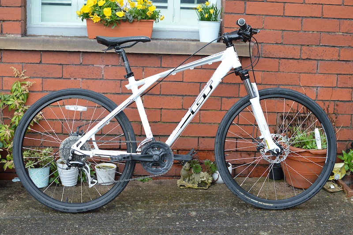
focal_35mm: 52
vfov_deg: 25.7
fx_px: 514
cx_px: 176
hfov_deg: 37.9
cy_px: 118
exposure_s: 1/125
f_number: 5.6
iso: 160
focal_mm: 35
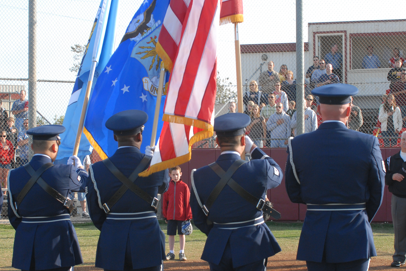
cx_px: 201
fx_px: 844
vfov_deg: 18.3
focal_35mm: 75
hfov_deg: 27.1
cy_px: 148
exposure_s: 1/250
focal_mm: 35
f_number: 8
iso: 320
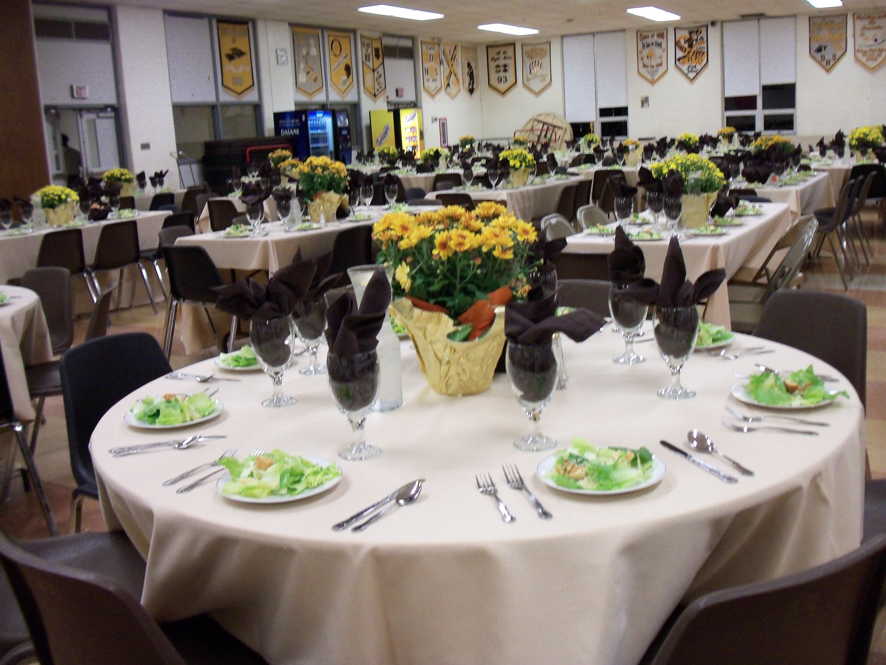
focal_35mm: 34
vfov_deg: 41.8
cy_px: 332
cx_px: 443
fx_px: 870
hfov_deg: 54.0
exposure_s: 1/30
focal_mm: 5.7
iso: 200
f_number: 2.9
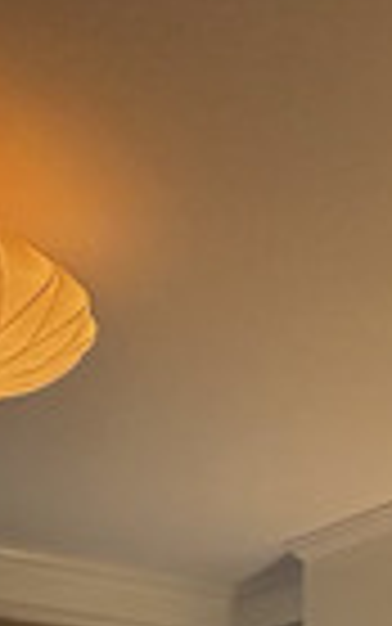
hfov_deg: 20.2
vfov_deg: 24.2
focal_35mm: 64
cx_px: 297
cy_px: 964
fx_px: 1093
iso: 320
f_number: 2.2
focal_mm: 2.22
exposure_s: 1/120
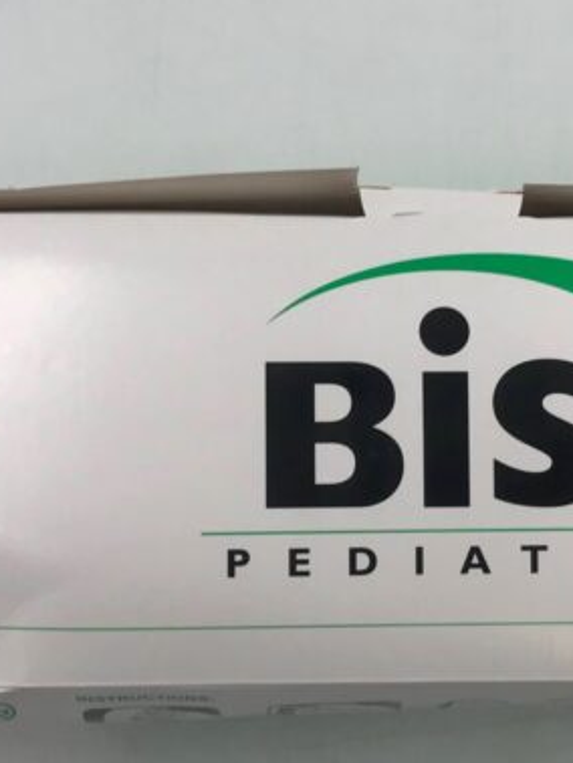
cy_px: 422
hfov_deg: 19.8
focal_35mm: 74
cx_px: 436
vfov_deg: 26.3
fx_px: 1631
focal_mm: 3.99
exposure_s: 1/120
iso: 25
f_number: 1.8
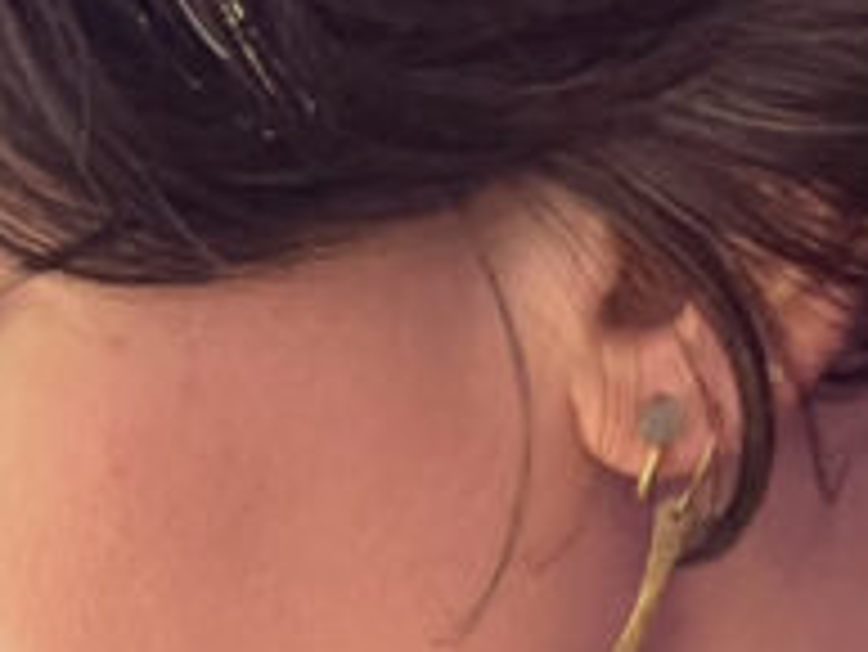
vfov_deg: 10.0
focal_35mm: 138
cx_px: -1016
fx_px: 3463
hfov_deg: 12.2
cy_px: 1317
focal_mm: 5.1
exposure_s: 1/71
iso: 125
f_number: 1.6
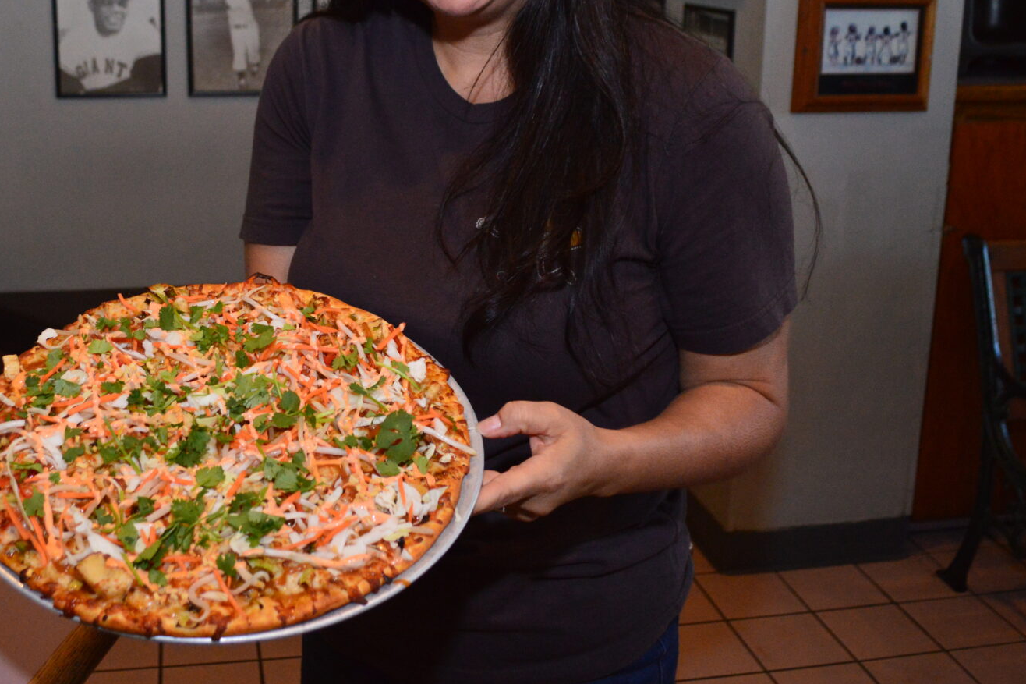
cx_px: 383
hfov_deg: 46.0
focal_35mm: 42
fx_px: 1197
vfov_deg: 31.6
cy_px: 230
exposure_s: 1/200
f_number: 3.5
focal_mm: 18
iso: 1600
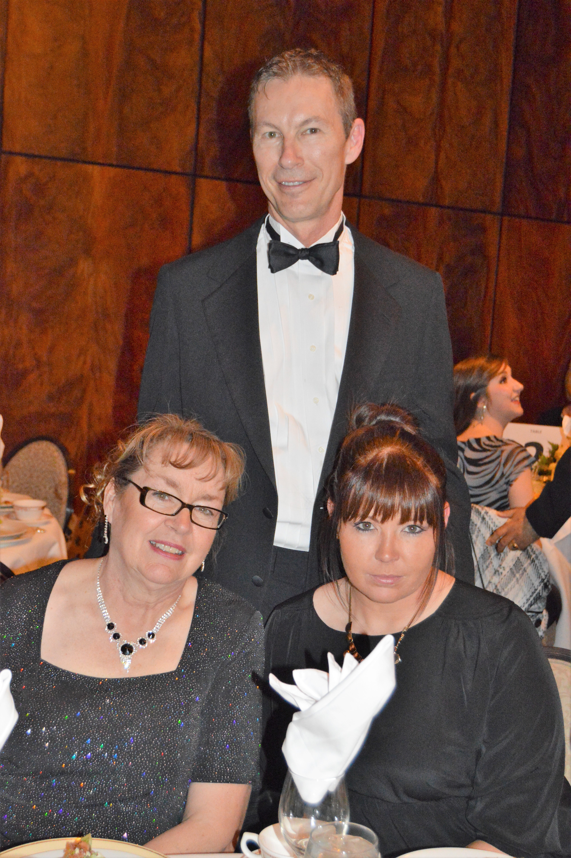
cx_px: 286
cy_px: 429
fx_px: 1144
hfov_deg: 28.0
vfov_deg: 41.1
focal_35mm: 48
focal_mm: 32
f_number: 4.5
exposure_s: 1/60
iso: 3200
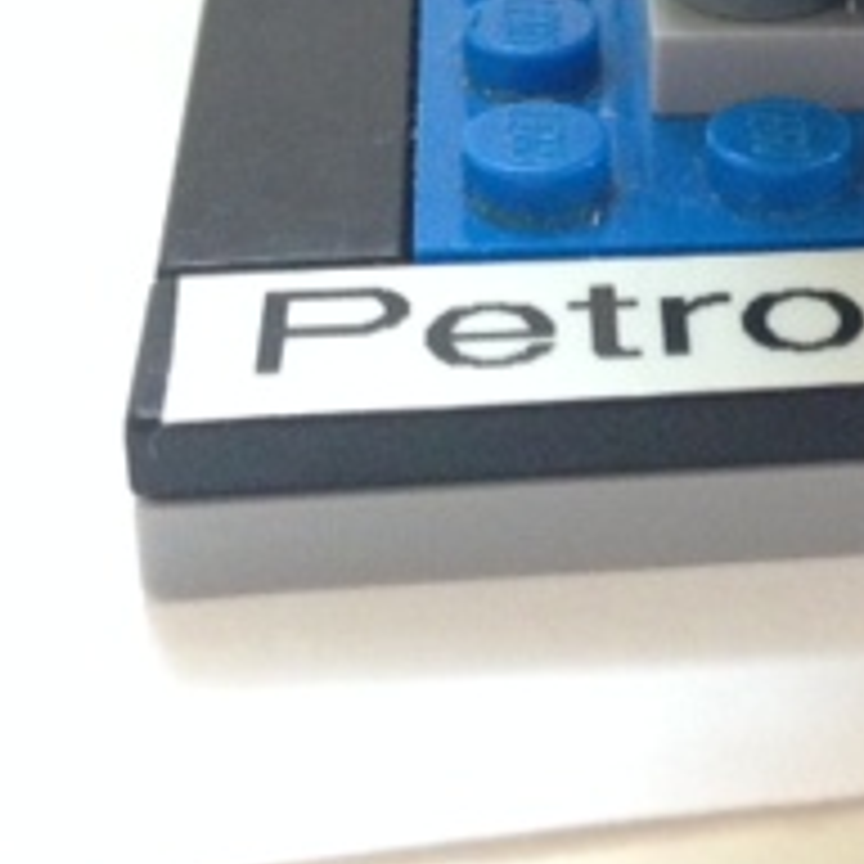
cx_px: 950
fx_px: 2739
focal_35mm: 97
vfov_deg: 17.3
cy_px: -94
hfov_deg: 17.3
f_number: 2.4
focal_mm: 4.12
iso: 320
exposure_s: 1/20
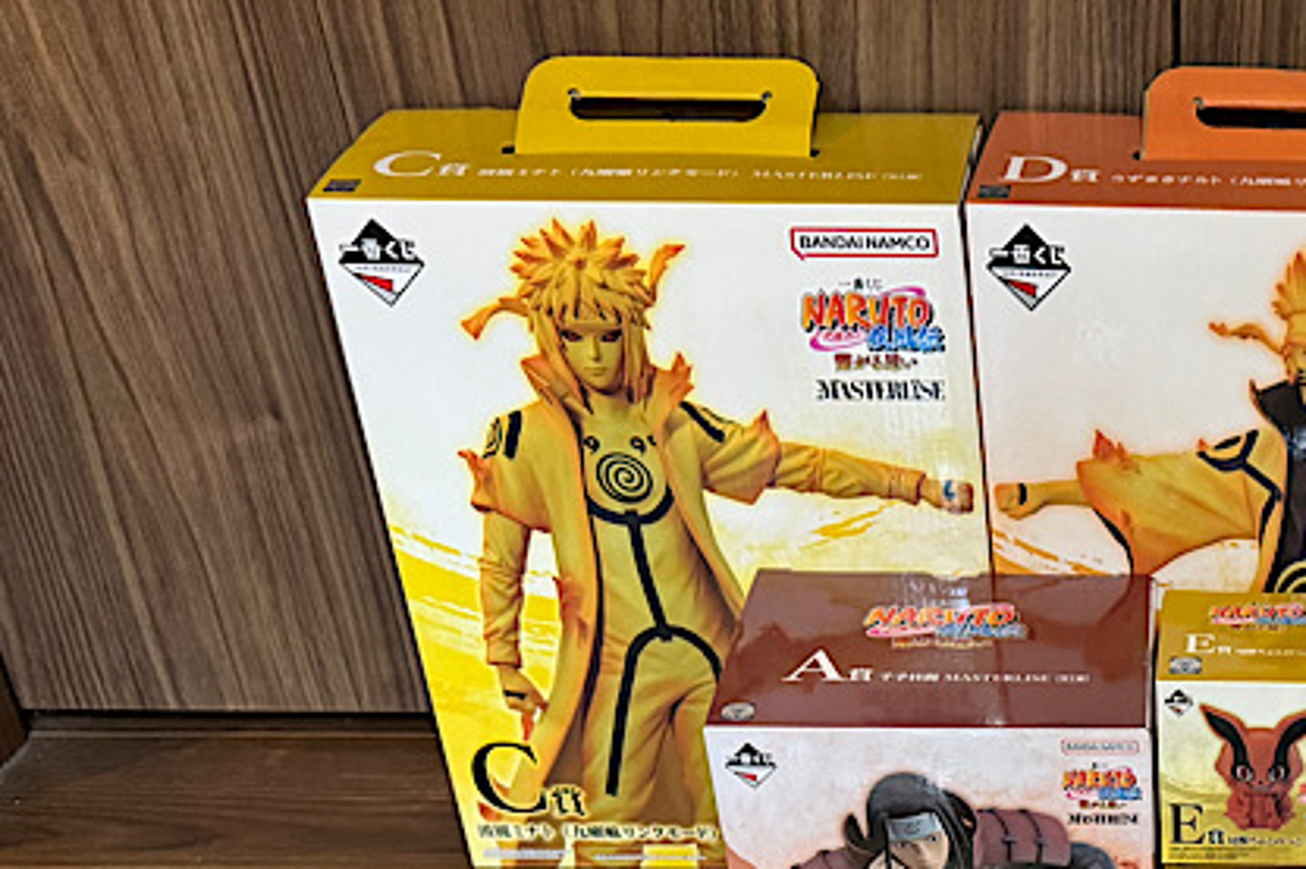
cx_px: 1312
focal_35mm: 60
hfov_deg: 30.9
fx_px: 2176
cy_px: 1145
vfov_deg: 20.5
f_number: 1.78
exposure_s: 1/60
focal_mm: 6.76
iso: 400
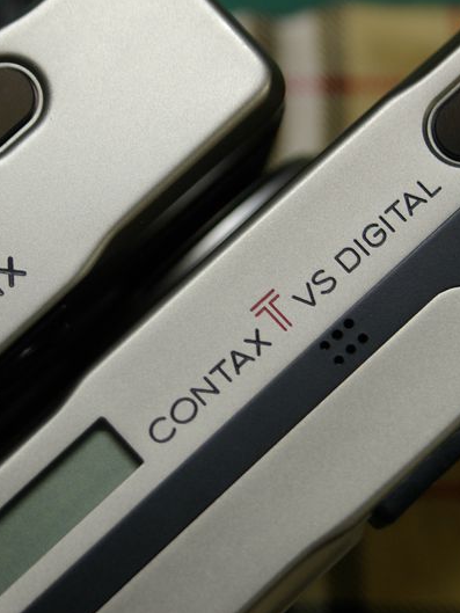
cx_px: 103
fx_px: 1931
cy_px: 307
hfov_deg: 13.5
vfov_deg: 18.0
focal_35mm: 109
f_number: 4
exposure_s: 1/30
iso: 400
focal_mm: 50
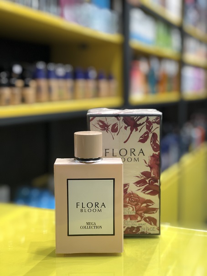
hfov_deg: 28.0
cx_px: 104
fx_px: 414
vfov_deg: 36.8
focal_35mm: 52
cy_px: 138
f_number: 2.4
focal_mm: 6
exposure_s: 1/50
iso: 20
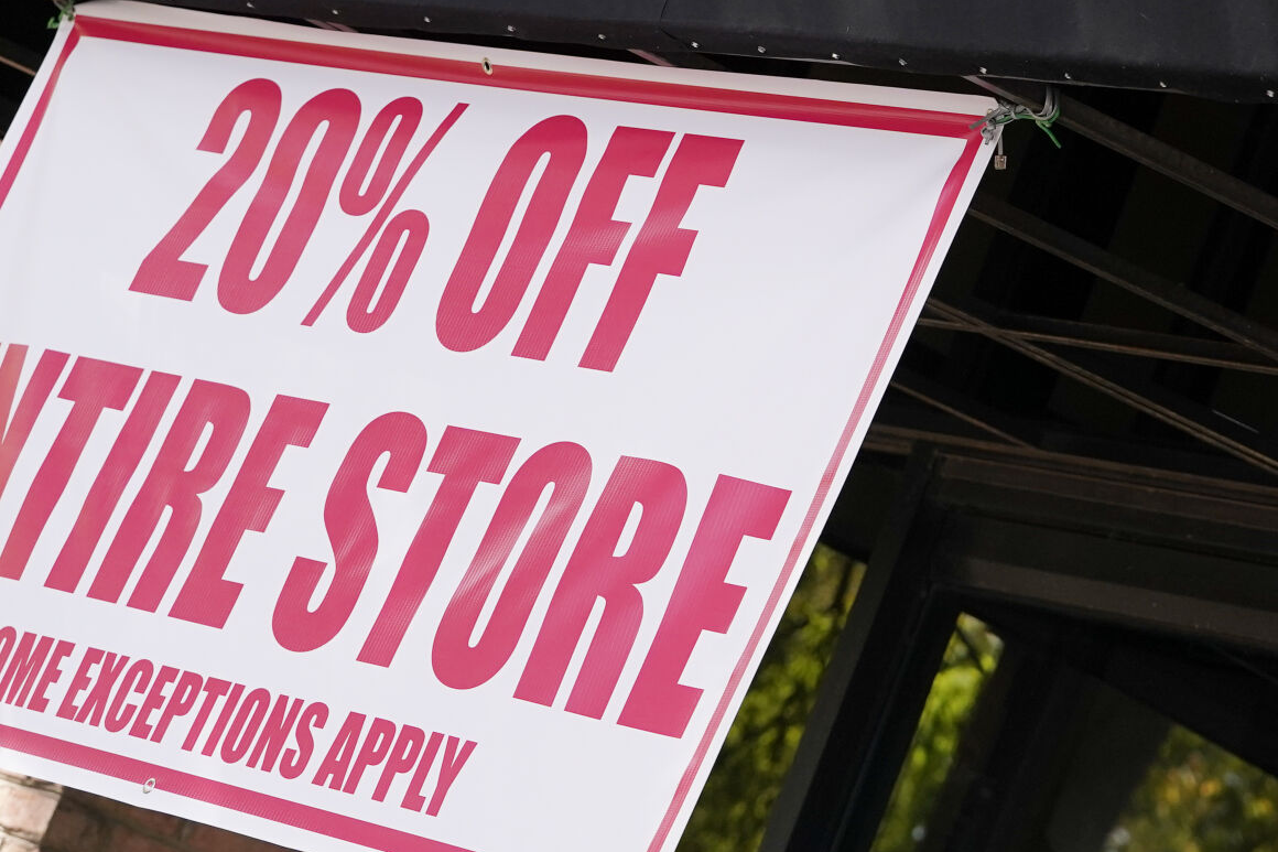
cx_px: 434
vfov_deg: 9.2
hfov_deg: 13.8
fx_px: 5288
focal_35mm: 149
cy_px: 373
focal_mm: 98
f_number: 5
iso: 1600
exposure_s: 1/1000
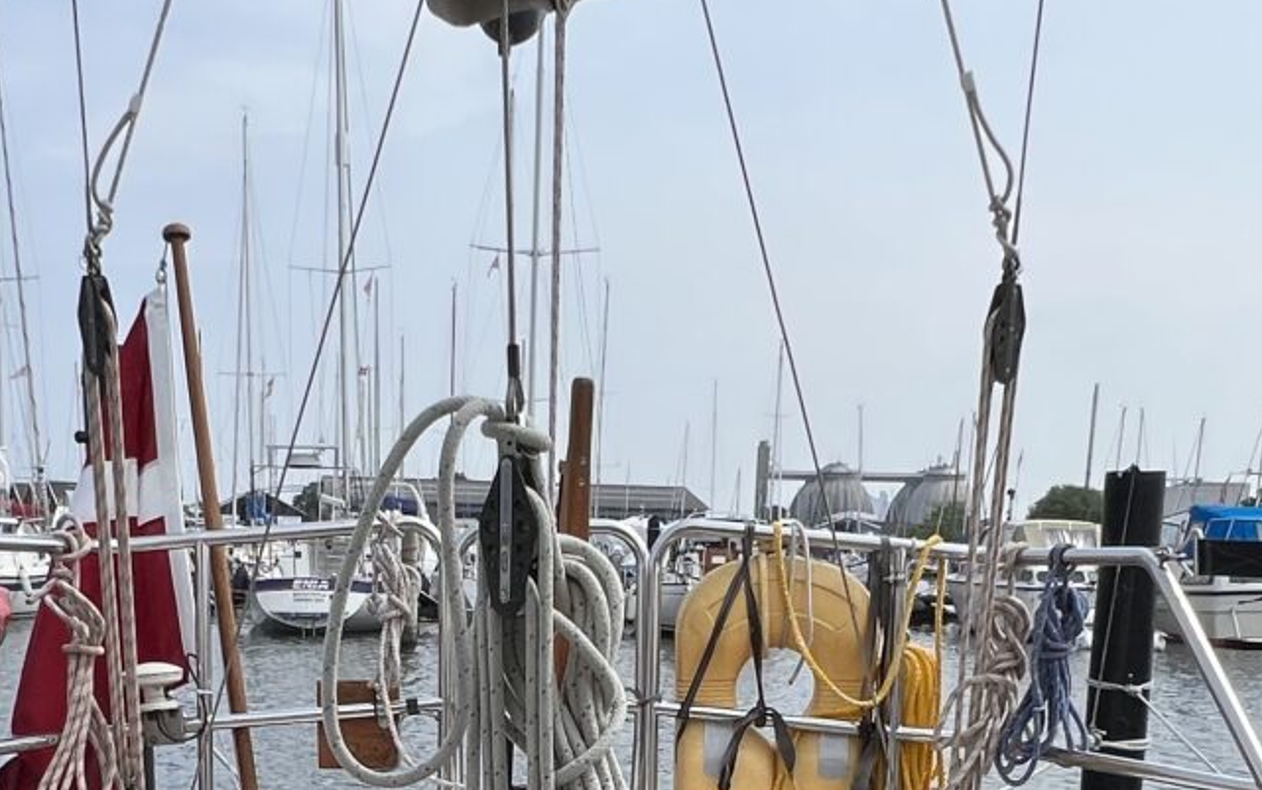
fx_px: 1514
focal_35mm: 44
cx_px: 530
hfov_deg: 45.1
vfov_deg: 26.3
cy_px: 932
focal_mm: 1.57
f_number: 1.8
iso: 32
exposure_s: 1/1815
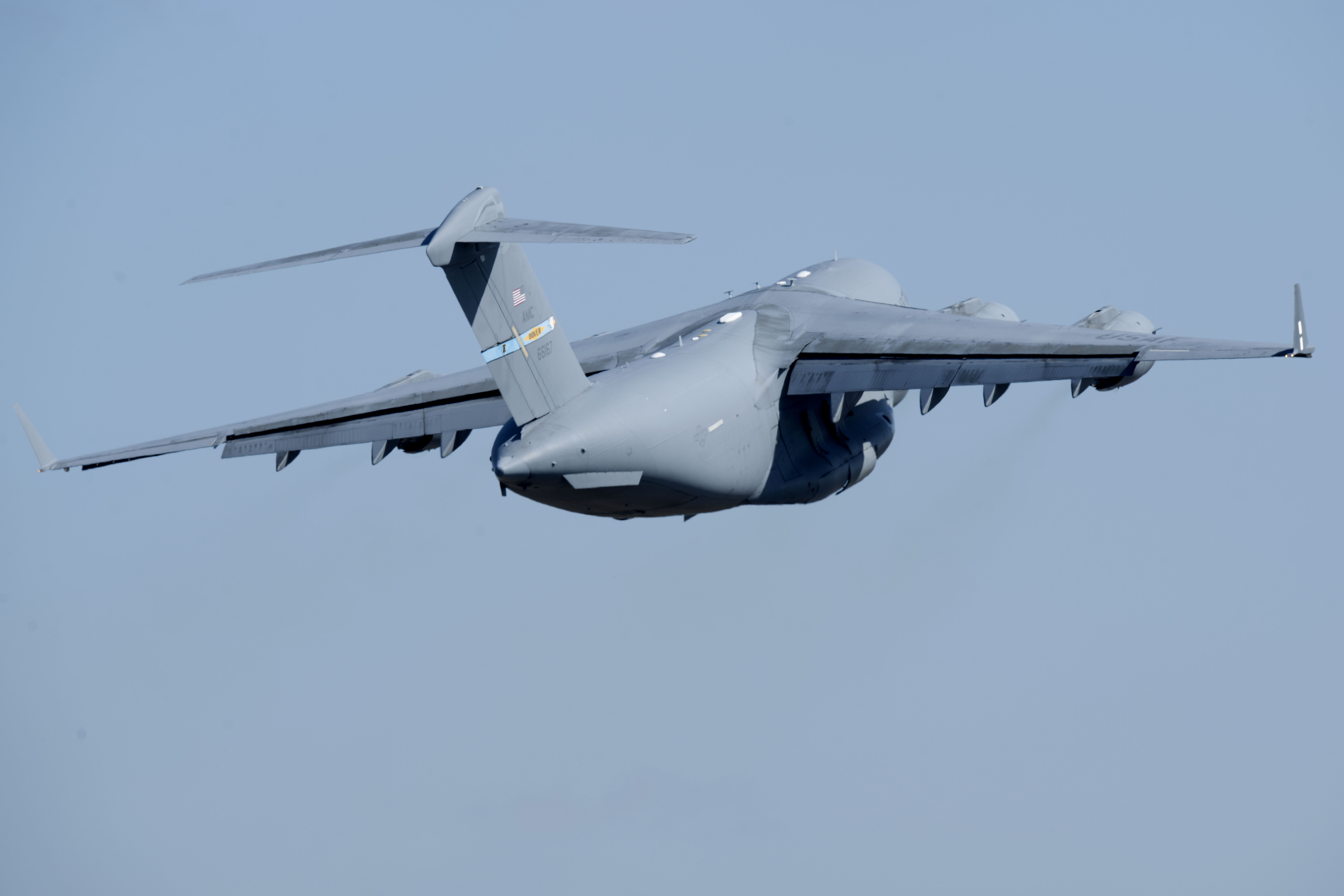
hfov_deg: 3.4
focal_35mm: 600
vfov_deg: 2.3
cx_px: 672
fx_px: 22406
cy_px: 448
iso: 100
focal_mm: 600
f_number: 9
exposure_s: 1/250
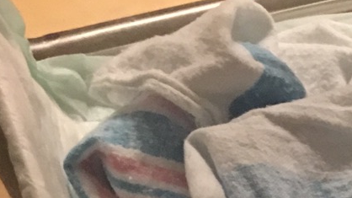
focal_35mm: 155
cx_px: 630
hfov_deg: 12.7
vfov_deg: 6.7
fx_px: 1447
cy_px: 685
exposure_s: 1/15
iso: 100
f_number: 2.2
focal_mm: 4.15
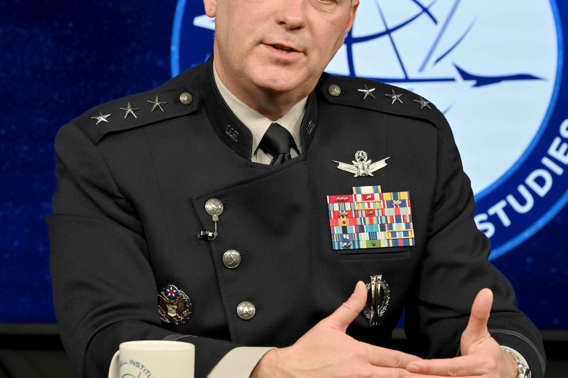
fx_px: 2869
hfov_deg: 11.3
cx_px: 256
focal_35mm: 182
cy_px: 143
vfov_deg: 7.5
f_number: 5
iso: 800
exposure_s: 1/100
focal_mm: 103
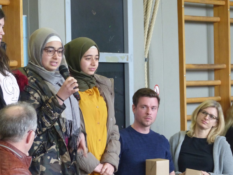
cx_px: 88
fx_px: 1703
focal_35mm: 253
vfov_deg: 5.9
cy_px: 99
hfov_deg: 7.8
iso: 400
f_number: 2.8
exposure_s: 1/25
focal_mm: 34.5
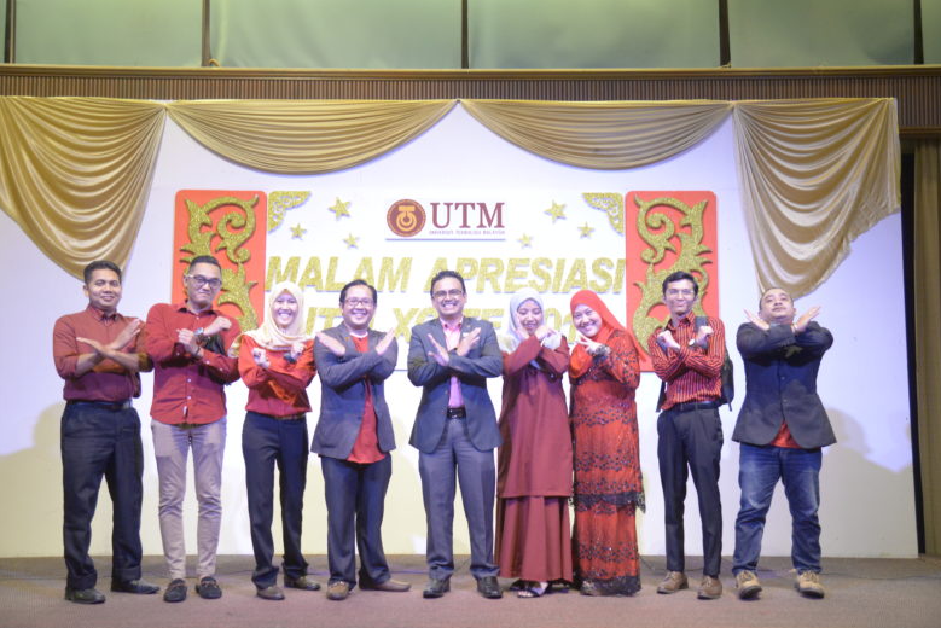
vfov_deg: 34.2
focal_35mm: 39
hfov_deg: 49.5
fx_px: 1020
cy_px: 312
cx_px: 481
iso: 4000
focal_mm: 38
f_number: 4
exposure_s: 1/60
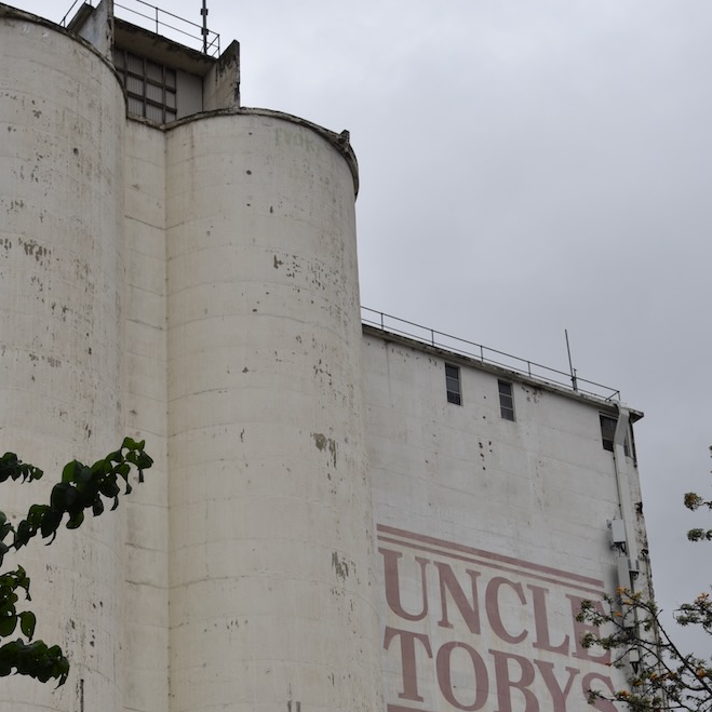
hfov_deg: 22.8
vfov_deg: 22.6
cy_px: 529
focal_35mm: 76
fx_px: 1769
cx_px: 331
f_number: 10
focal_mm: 46
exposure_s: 1/500
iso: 200
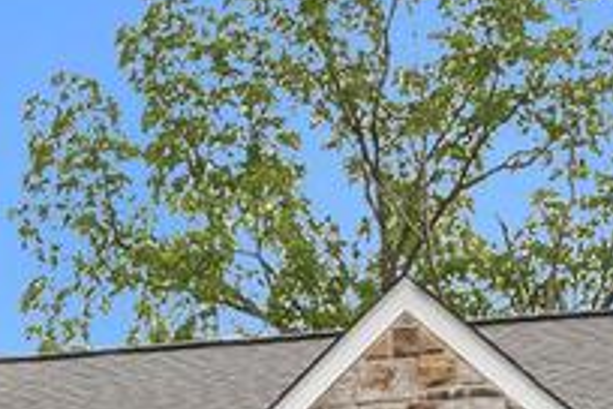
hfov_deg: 13.8
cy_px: 826
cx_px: 186
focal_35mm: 148
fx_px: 2520
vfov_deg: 8.7
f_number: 11
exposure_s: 1/320
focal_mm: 21
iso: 1000
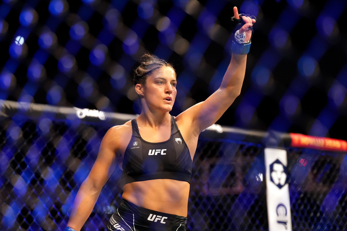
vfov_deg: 11.7
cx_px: 174
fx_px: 1128
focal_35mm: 117
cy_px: 116
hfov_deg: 17.5
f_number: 3.2
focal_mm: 117
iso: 4000
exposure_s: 1/1600
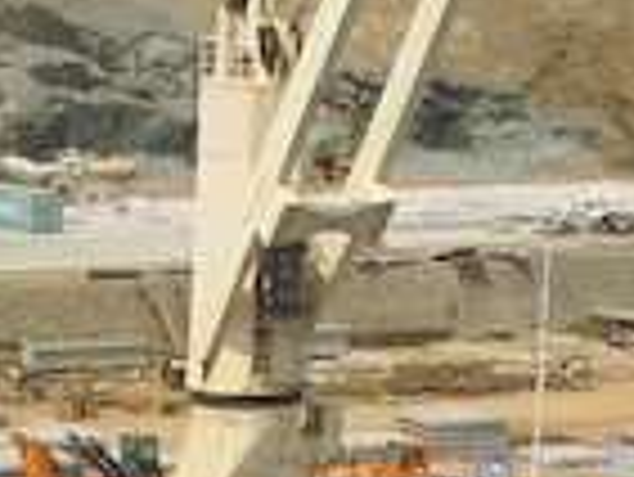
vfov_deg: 9.4
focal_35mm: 145
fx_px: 2658
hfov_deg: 13.4
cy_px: 1040
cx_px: 27
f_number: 2.8
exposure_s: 1/950
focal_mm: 3.61
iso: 100
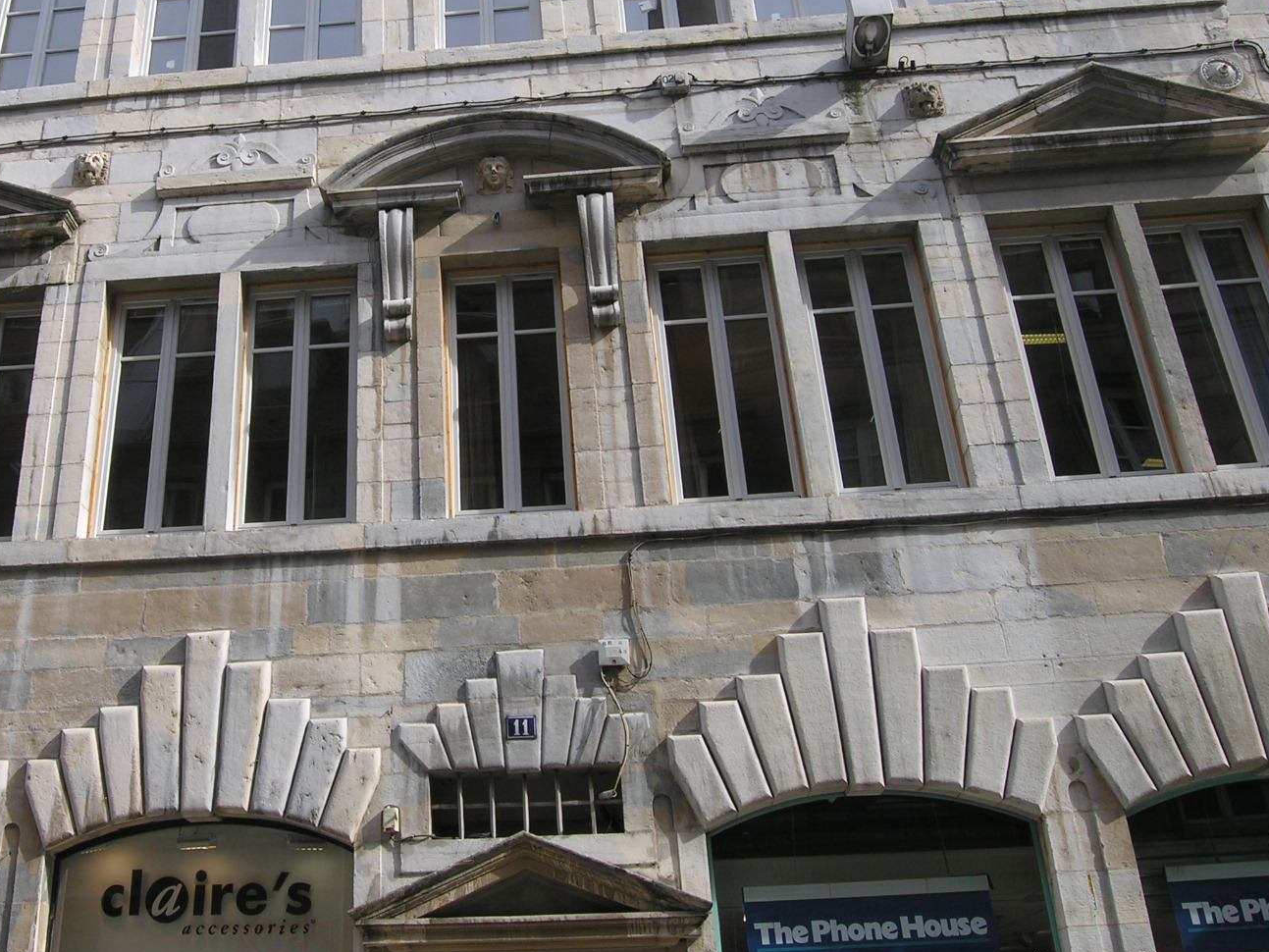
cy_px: 289
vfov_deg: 37.2
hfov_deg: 48.3
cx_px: 444
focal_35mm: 38
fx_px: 1393
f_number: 5.1
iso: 50
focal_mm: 6.1
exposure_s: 1/176
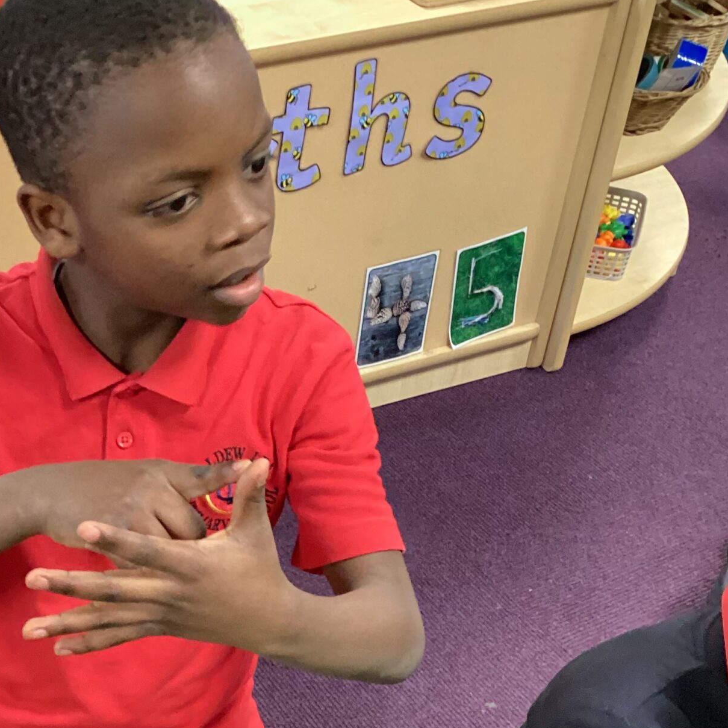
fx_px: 1380
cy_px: 524
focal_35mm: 58
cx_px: 179
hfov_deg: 29.1
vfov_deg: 29.2
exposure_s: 1/25
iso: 320
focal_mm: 3.3
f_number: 2.4
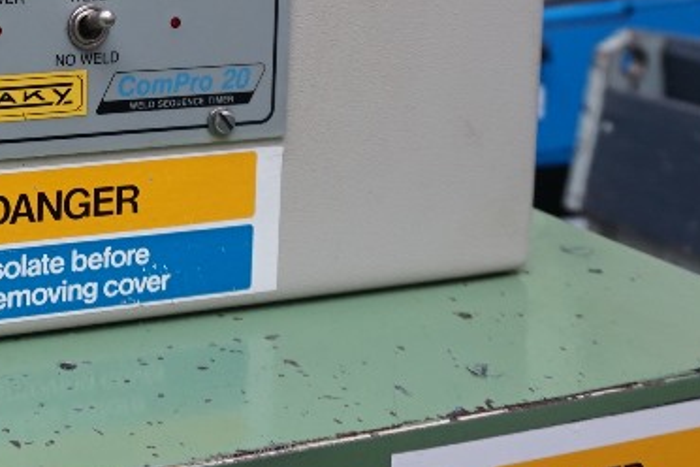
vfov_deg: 19.4
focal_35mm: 66
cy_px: -97
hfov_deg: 27.6
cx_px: -88
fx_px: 1283
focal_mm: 16
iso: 500
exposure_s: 1/60
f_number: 4
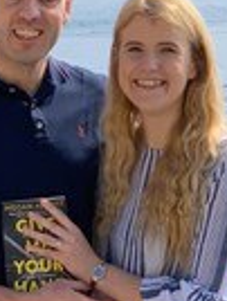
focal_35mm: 248
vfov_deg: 7.9
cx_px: 76
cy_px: -29
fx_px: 2162
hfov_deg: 6.0
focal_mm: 6
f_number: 2.4
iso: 16
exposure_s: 1/1043
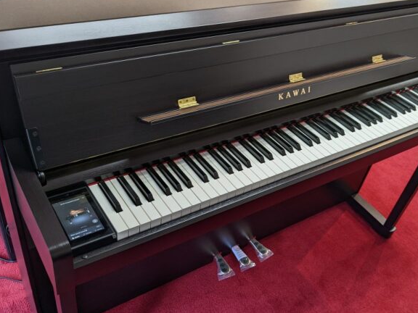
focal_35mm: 36
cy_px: 175
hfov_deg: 51.2
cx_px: 239
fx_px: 435
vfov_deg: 39.6
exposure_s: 1/30
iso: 60
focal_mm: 4.38
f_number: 1.73
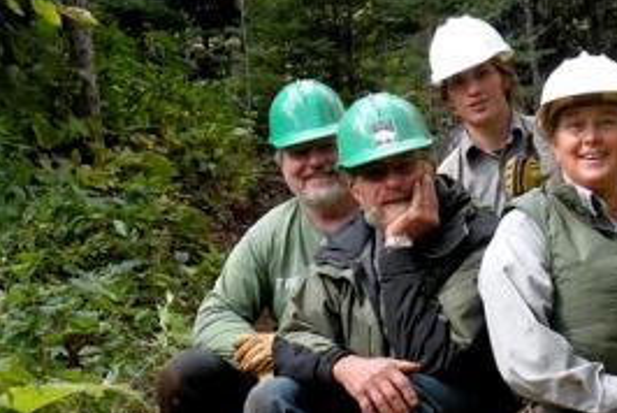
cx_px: 517
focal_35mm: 98
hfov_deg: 20.5
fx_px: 1681
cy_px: 241
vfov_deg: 14.0
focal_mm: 9.8
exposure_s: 1/86.4
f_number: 4
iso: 64
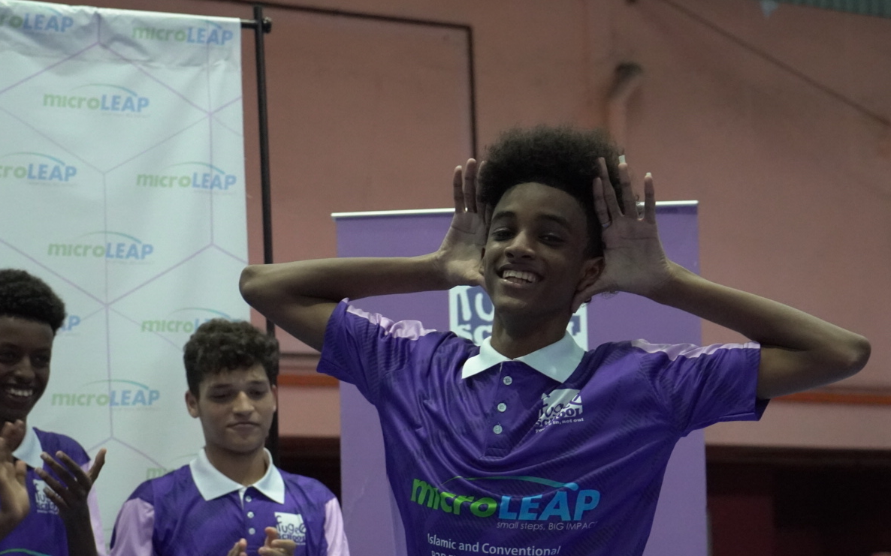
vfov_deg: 11.4
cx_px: 536
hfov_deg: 18.2
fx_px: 2785
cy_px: 395
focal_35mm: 115
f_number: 5
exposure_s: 1/500
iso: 4000
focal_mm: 55
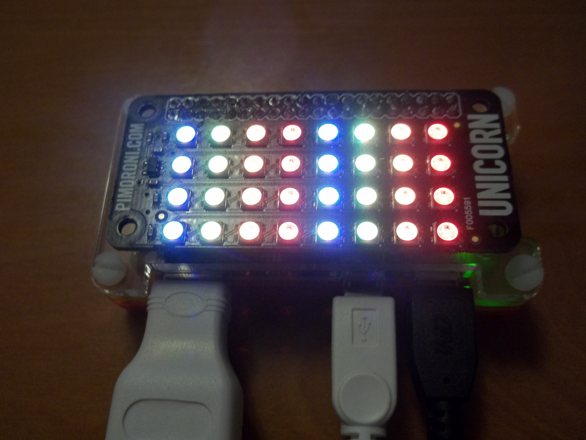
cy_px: 220
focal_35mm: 33
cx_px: 293
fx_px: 559
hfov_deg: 55.4
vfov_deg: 42.9
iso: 160
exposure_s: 1/25
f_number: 3.3
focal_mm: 5.9
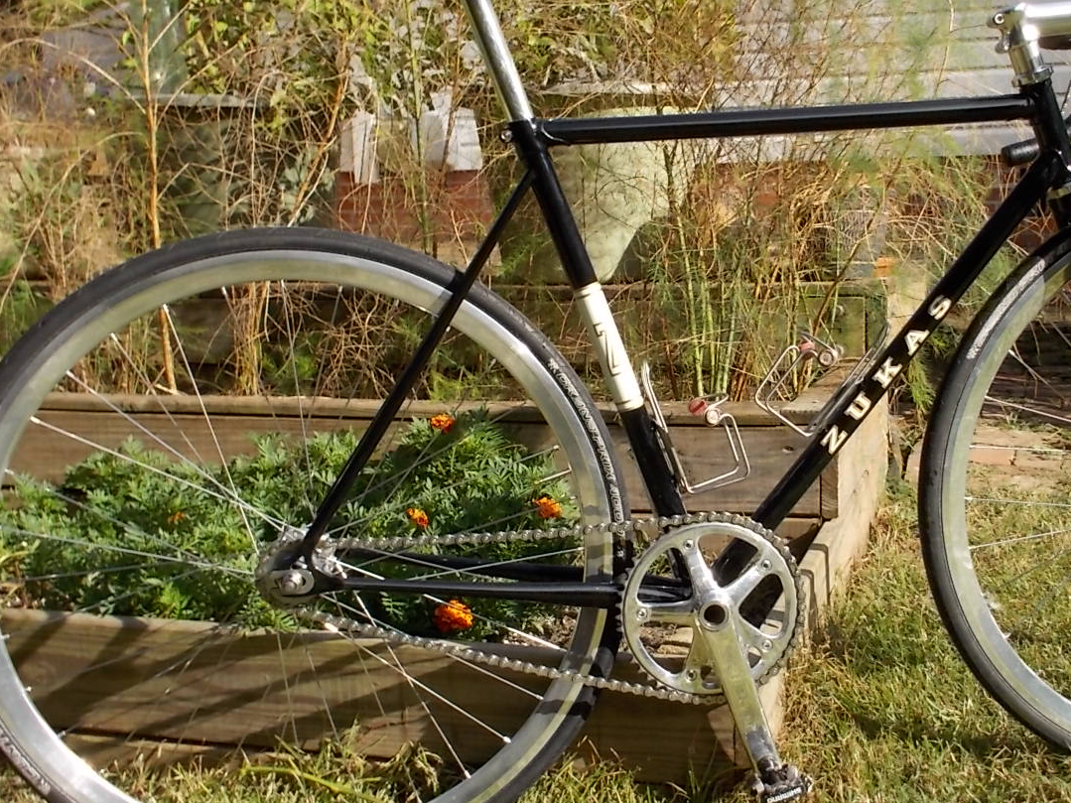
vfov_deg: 33.6
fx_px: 1330
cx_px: 711
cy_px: 404
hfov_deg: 43.3
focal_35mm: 43
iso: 80
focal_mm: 4.1
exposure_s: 1/500
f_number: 3.3
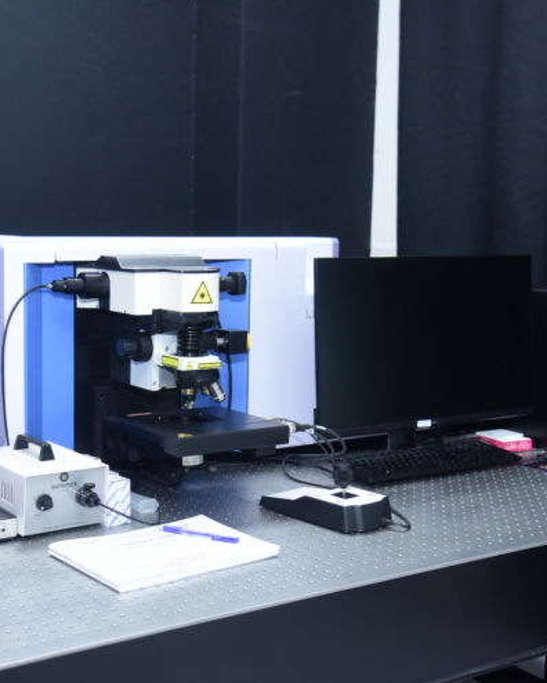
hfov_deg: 27.9
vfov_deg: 34.7
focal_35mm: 54
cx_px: 185
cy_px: 339
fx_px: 1093
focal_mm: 38
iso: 2000
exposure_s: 1/100
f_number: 4
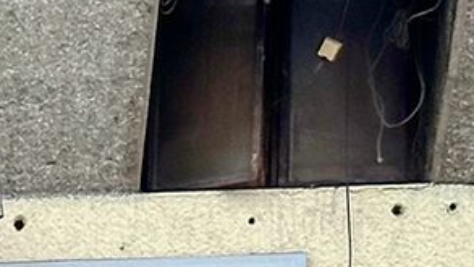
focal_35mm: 357
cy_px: 914
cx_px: -1118
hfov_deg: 5.5
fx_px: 4488
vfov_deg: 3.3
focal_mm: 6.86
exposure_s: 1/797
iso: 64
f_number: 1.78
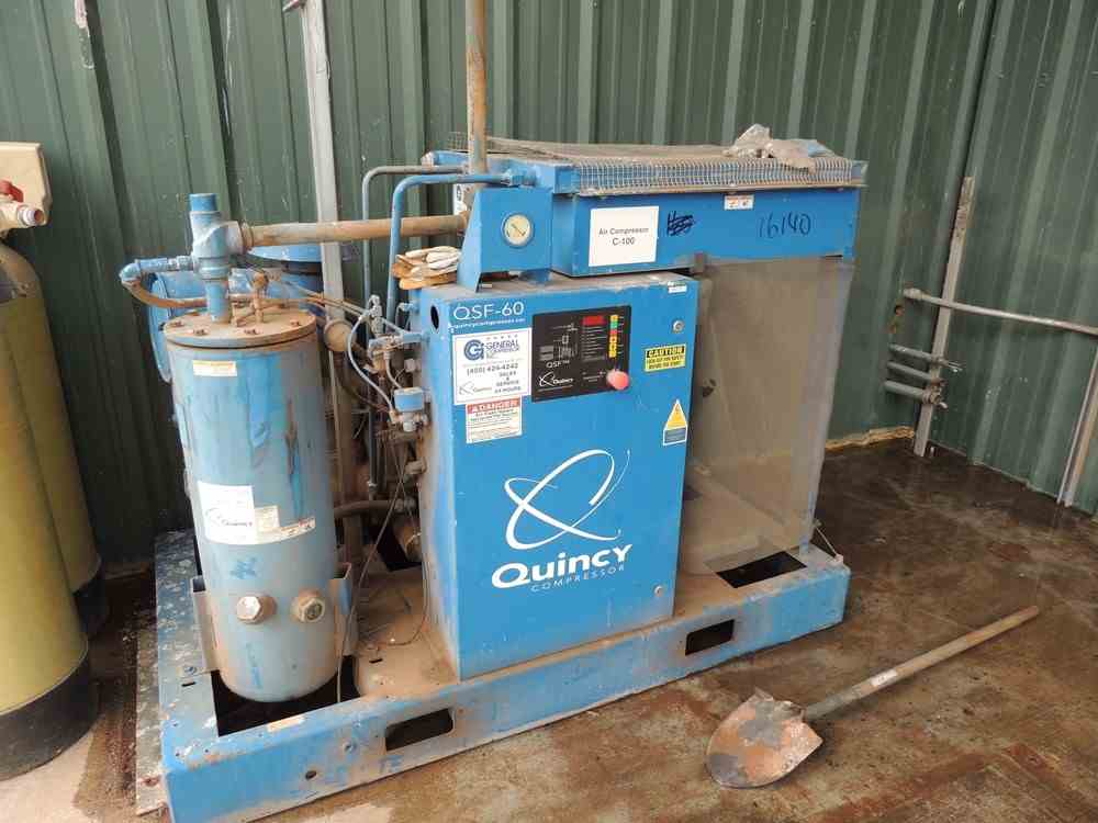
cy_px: 412
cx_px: 549
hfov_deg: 71.6
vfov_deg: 56.8
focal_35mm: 24
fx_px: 761
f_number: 3
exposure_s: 1/250
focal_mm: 4.3
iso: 100
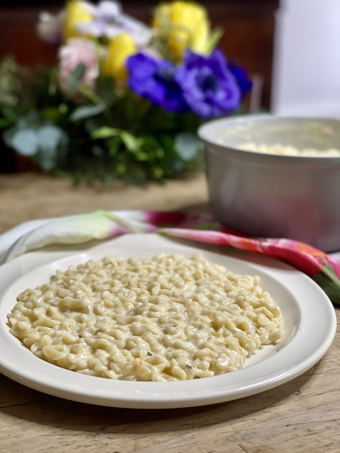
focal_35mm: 64
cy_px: 226
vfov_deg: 30.3
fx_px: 838
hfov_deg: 22.9
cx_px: 170
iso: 320
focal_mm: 7.5
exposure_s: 1/33
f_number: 2.2
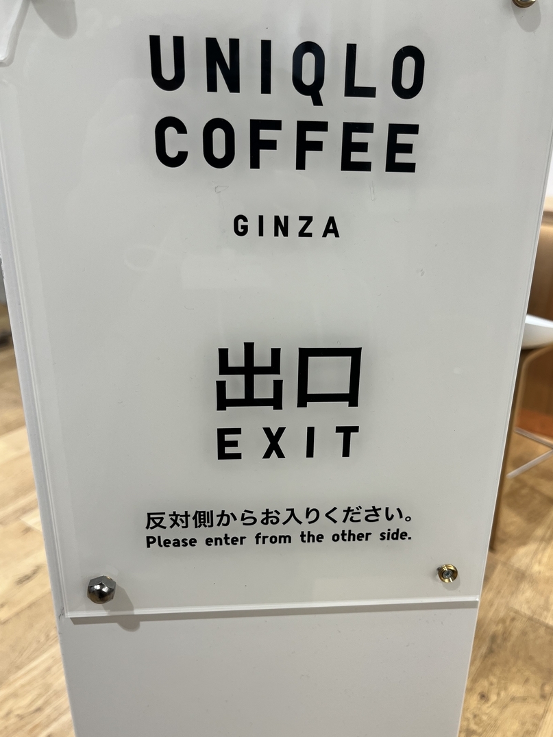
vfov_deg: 61.7
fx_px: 618
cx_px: 306
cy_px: 375
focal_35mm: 29
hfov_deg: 48.1
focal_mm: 5.1
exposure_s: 1/115
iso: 32
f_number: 1.6
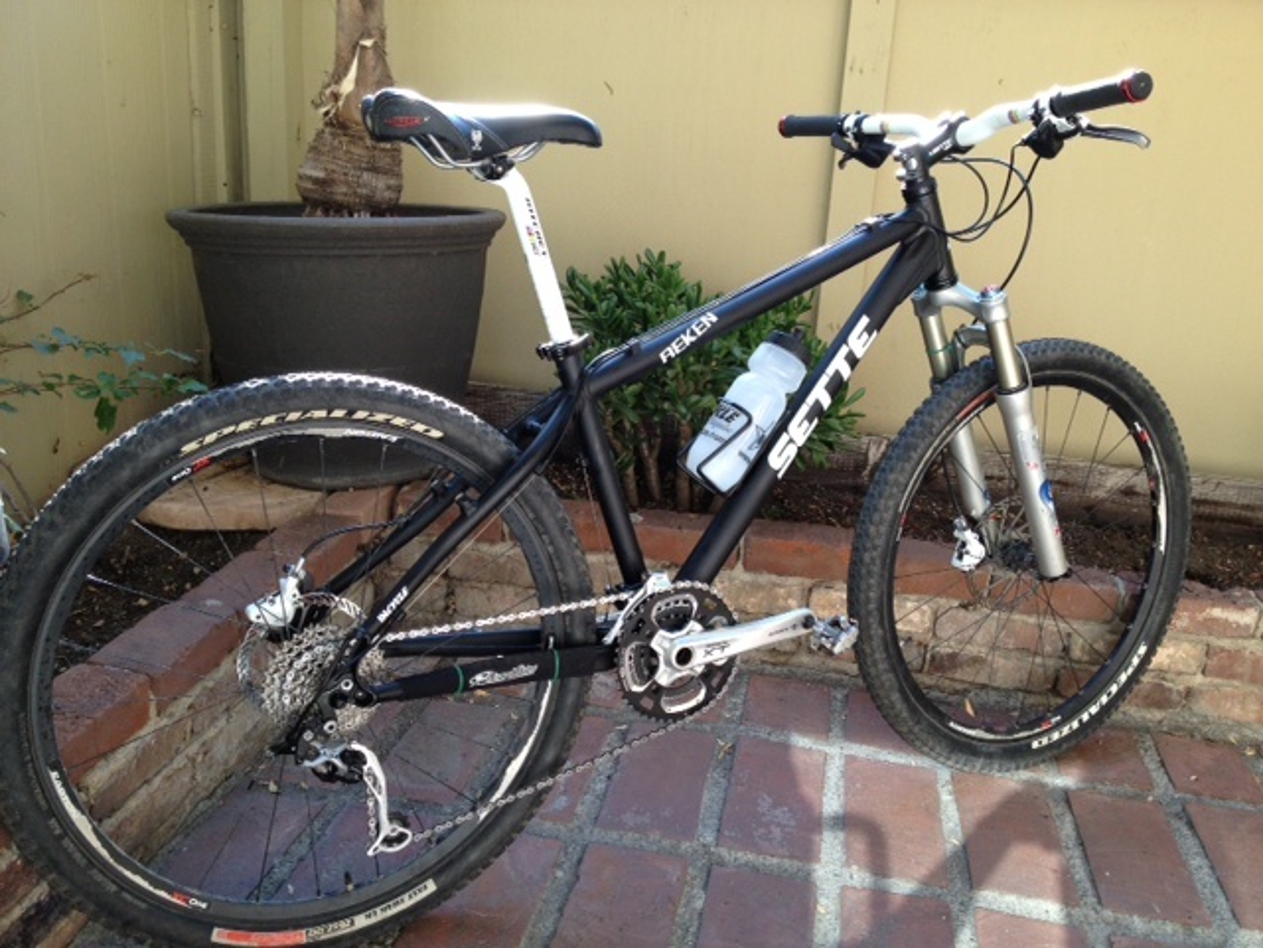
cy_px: 474
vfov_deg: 40.7
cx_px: 632
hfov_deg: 52.6
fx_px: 1277
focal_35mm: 35
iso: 64
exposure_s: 1/120
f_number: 2.4
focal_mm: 4.28
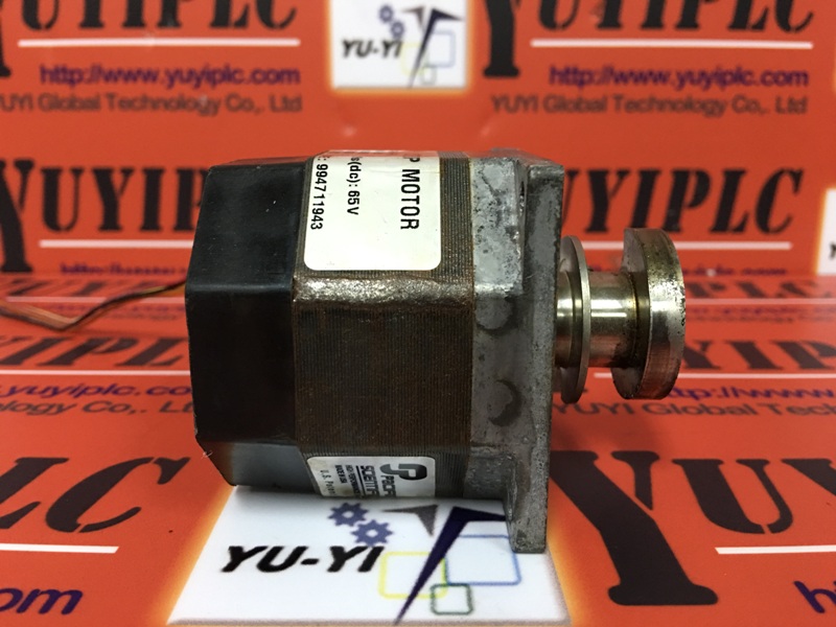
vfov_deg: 48.2
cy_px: 314
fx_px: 700
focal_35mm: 29
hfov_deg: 61.7
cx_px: 418
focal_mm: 4.15
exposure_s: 1/15
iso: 100
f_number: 2.2
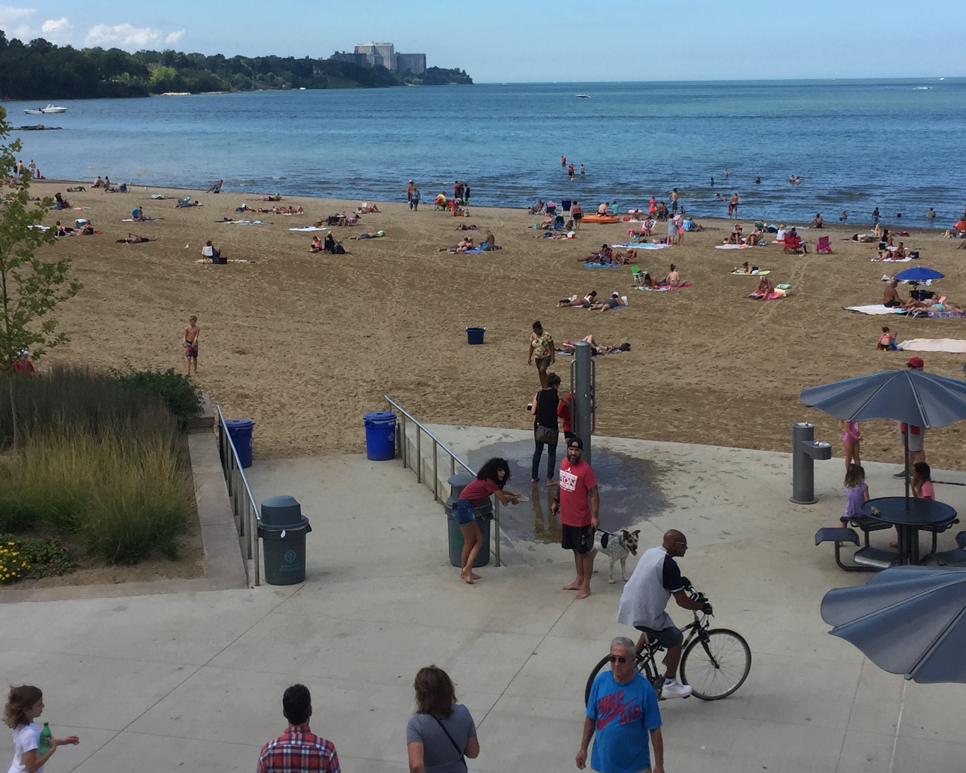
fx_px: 1429
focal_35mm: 50
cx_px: 497
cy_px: 226
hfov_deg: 37.3
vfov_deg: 29.9
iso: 32
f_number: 2.2
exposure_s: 1/1582
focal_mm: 4.15
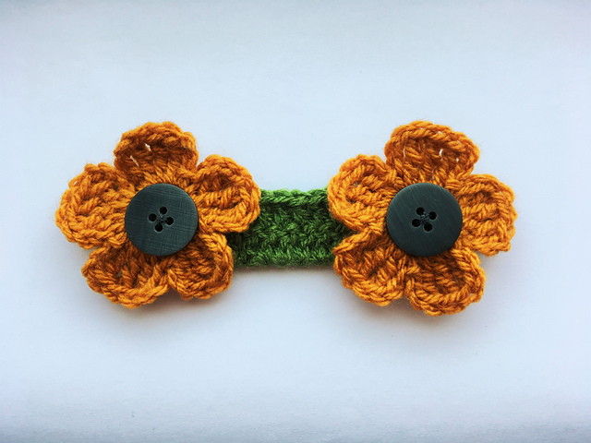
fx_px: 495
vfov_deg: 48.2
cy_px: 222
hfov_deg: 61.7
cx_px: 296
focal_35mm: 29
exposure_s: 1/120
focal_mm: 4.15
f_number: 2.2
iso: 40
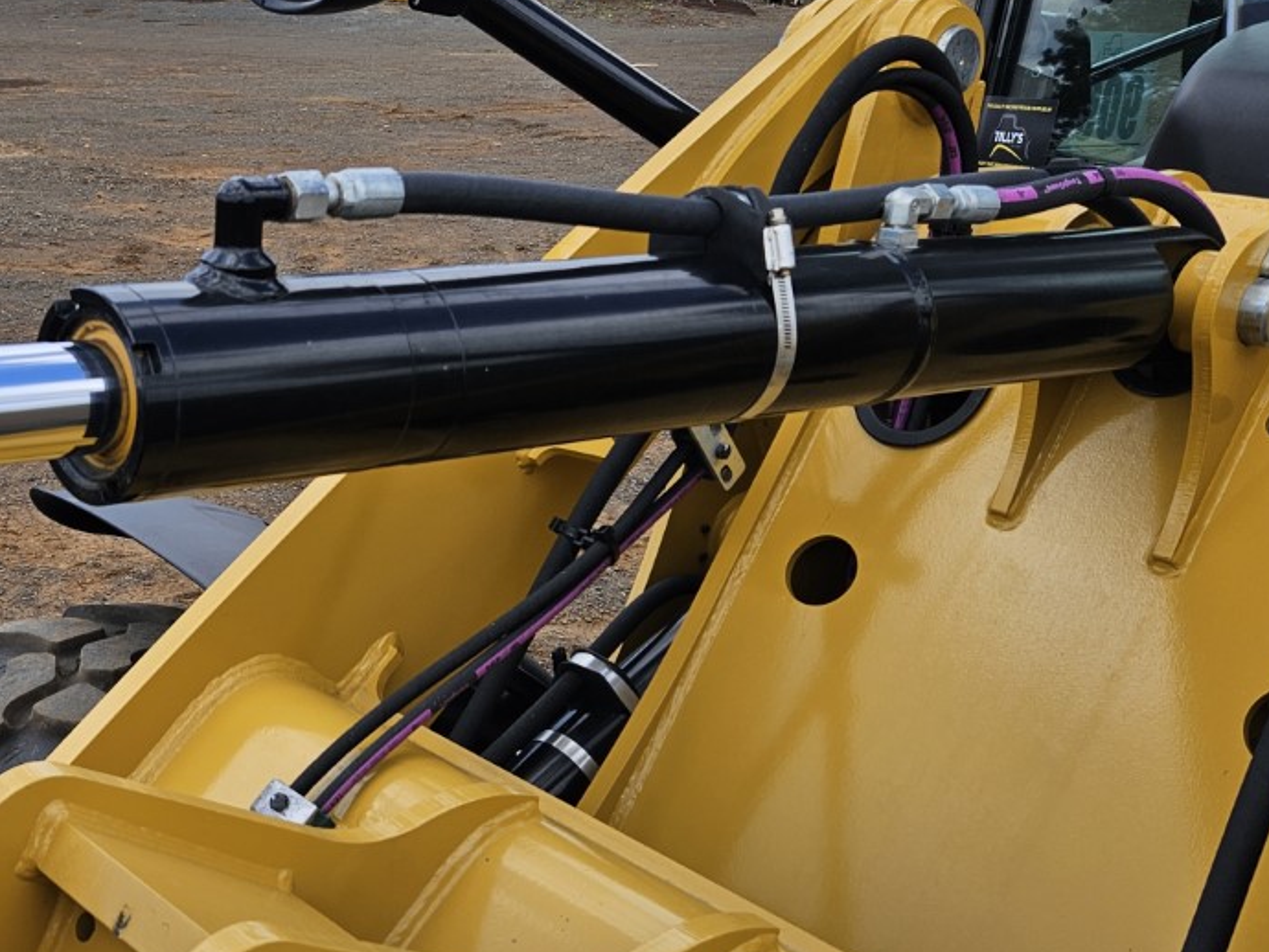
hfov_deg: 37.8
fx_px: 1760
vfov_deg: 30.3
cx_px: 202
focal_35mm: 48
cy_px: 467
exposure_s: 1/1437
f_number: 1.8
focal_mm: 5.4
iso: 25
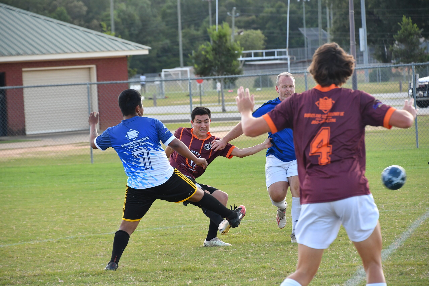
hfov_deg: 10.2
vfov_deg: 6.8
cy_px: 143
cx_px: 214
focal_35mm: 202
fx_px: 2413
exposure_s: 1/800
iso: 800
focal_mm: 135
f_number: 6
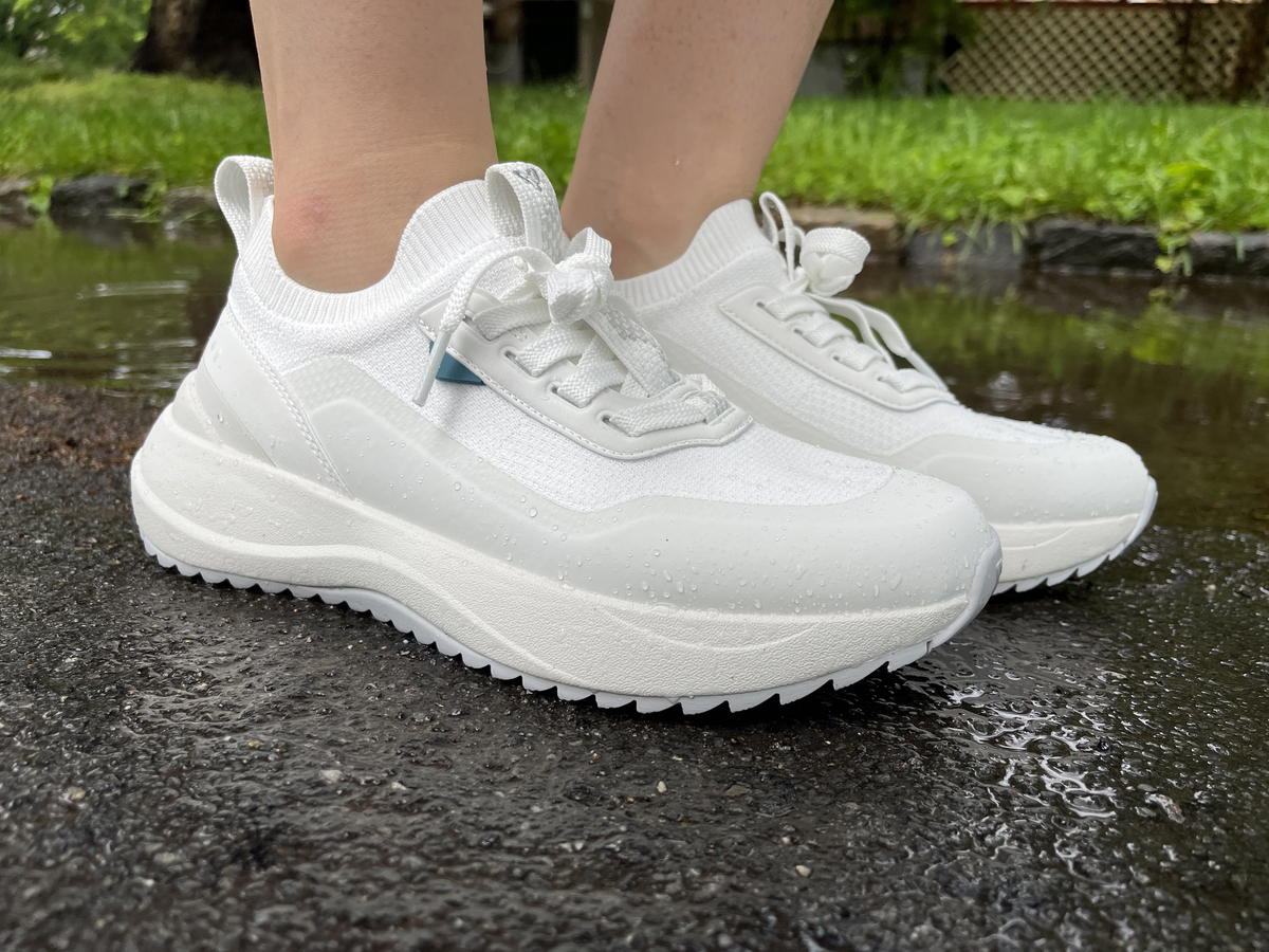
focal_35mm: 26
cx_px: 634
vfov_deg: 53.1
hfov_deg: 67.3
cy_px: 476
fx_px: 953
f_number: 1.6
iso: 50
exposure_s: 1/1036
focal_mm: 5.1
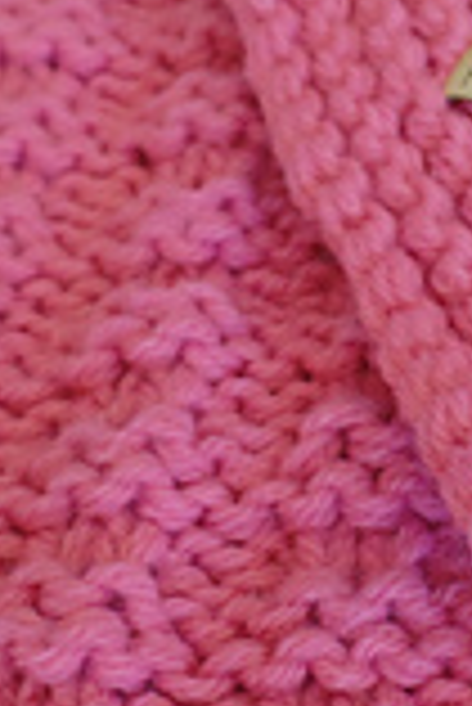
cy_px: 304
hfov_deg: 17.4
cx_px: 508
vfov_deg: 26.6
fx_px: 1491
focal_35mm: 76
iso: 160
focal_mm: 4.1
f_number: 2.8
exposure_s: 1/30
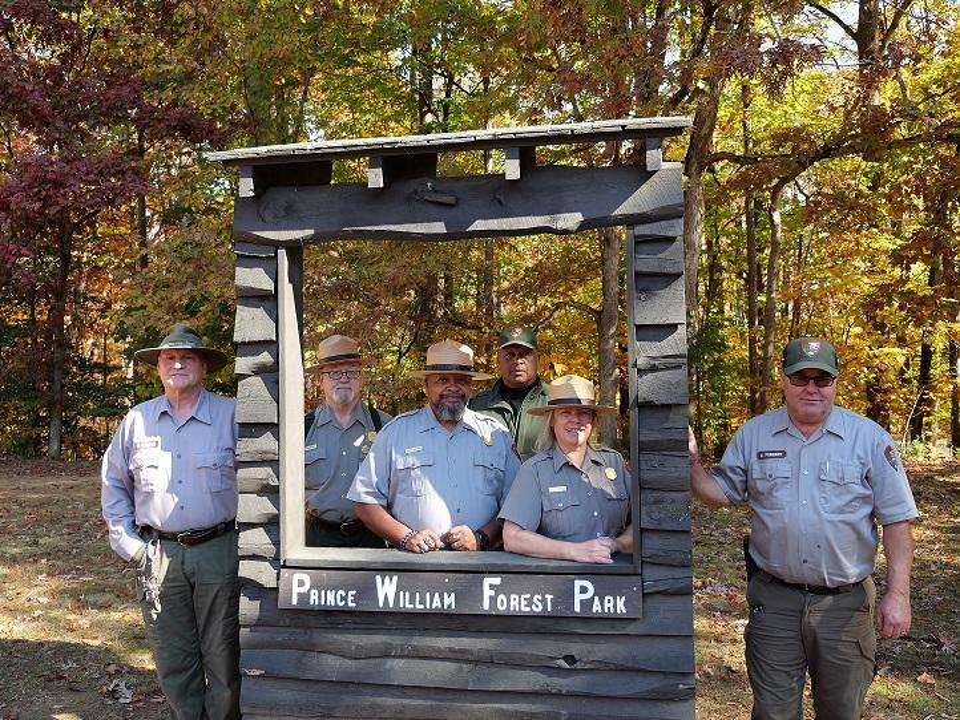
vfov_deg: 46.8
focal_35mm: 30
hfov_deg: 59.9
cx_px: 480
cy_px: 360
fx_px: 832
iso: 100
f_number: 2.8
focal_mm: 15
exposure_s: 1/160
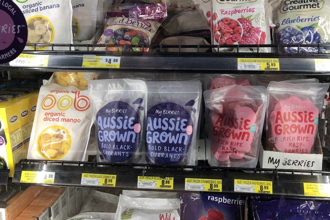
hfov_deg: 57.2
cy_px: 89
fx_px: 302
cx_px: 176
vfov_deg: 39.8
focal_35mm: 33
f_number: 1.8
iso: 25
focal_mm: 3.99
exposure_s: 1/33
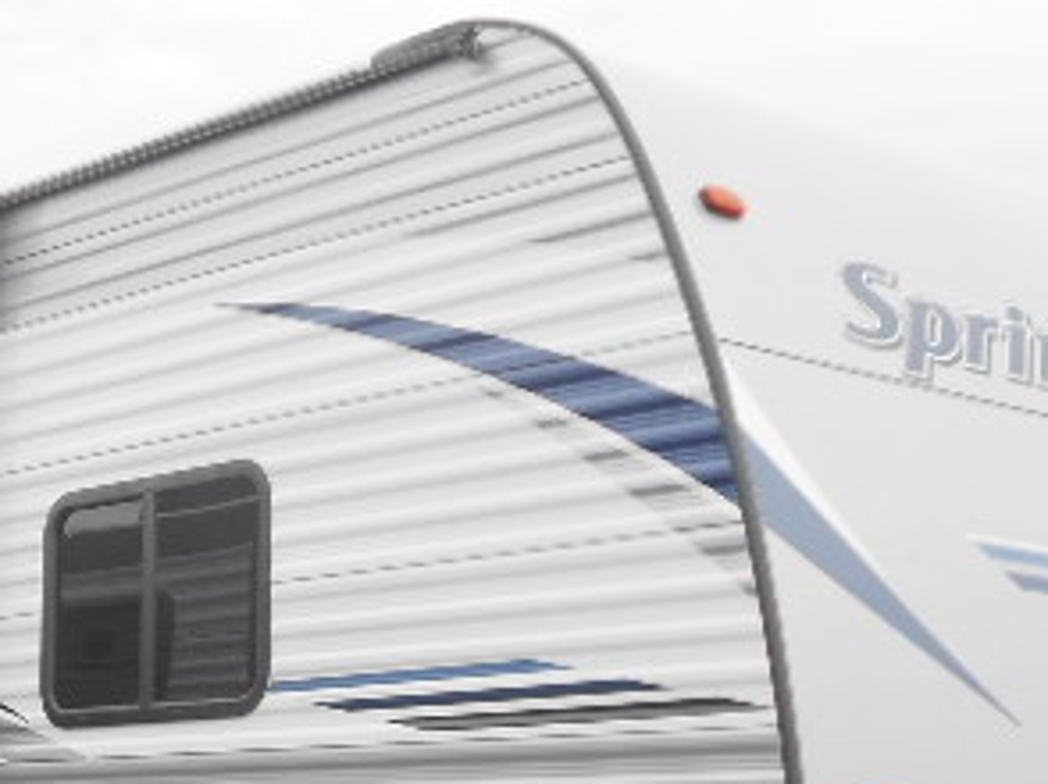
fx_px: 2571
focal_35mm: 85
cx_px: 111
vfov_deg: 17.0
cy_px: 770
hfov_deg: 22.5
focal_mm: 6.7
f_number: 3.9
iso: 80
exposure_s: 1/160
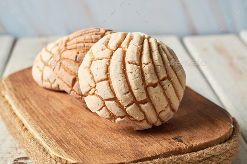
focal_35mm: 75
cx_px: 124
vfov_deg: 18.2
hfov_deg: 27.0
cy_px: 82
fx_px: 514
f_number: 5.6
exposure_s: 1/160
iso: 100
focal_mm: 50
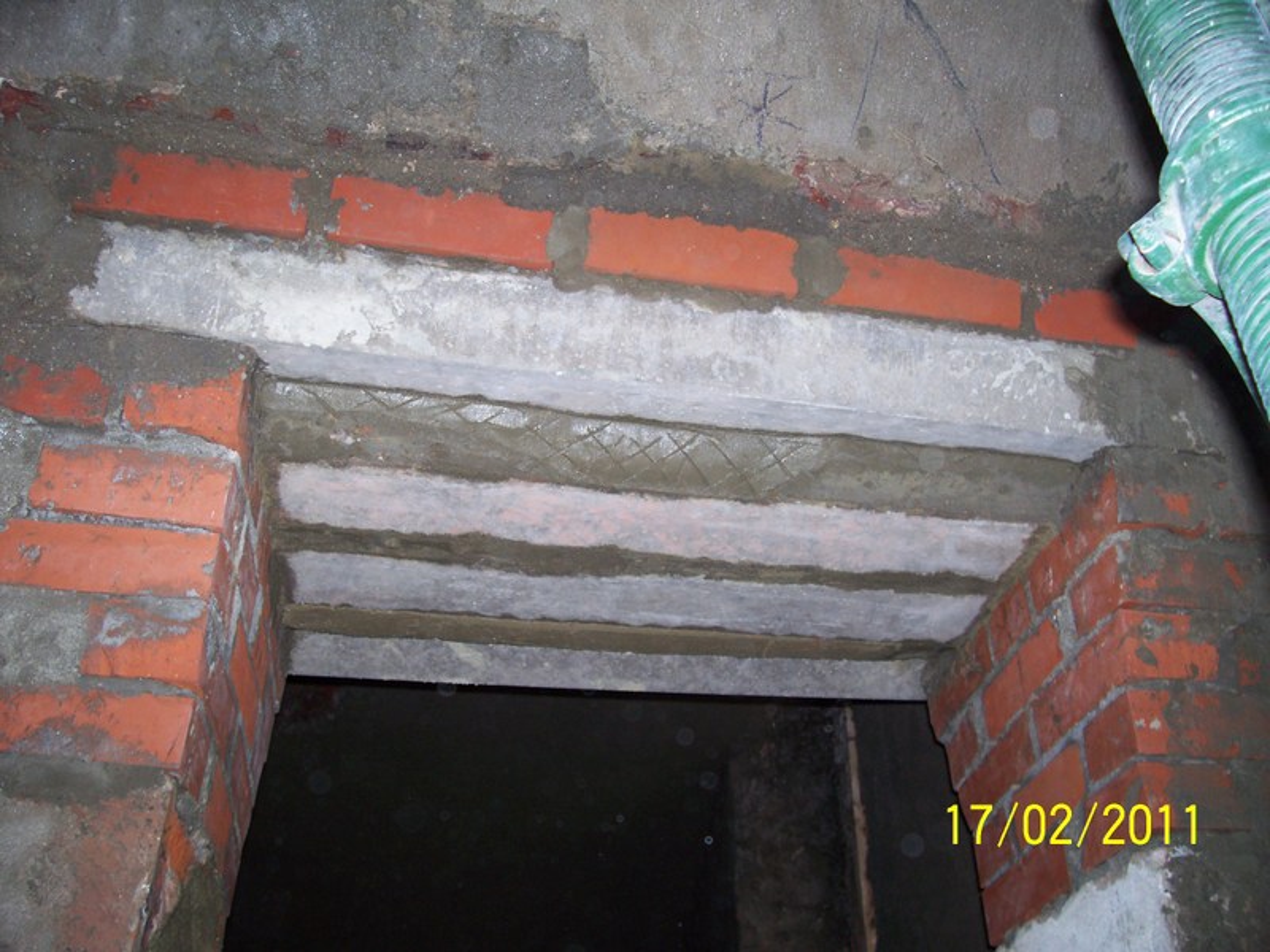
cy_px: 476
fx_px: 1247
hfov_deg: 54.0
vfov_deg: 41.8
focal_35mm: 34
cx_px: 635
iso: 80
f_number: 2.7
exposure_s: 1/64
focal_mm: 5.6
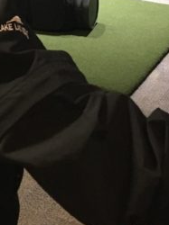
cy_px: -122
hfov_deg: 12.3
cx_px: 14
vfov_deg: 15.2
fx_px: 776
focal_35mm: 119
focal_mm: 4.15
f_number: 2.2
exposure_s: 1/30
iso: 200
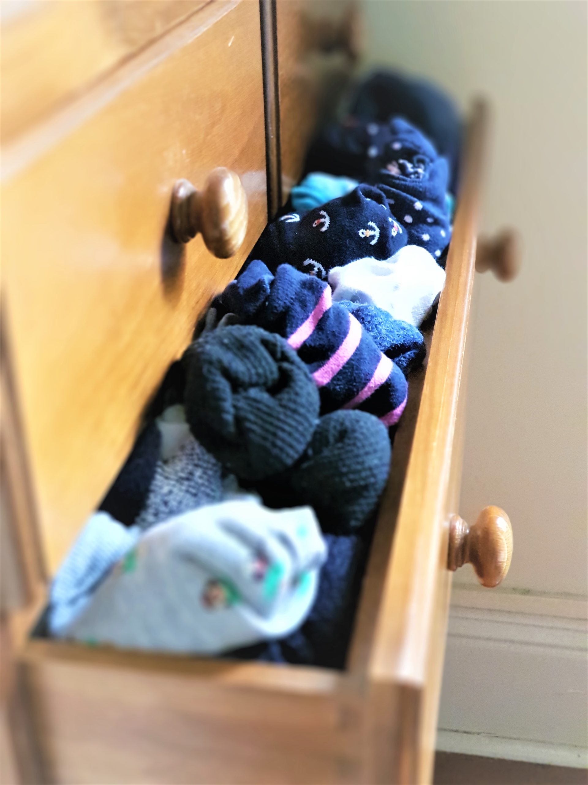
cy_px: 392
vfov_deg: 36.8
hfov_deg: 28.0
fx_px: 1178
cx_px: 294
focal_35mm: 52
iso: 800
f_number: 2.4
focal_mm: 6
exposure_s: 1/33
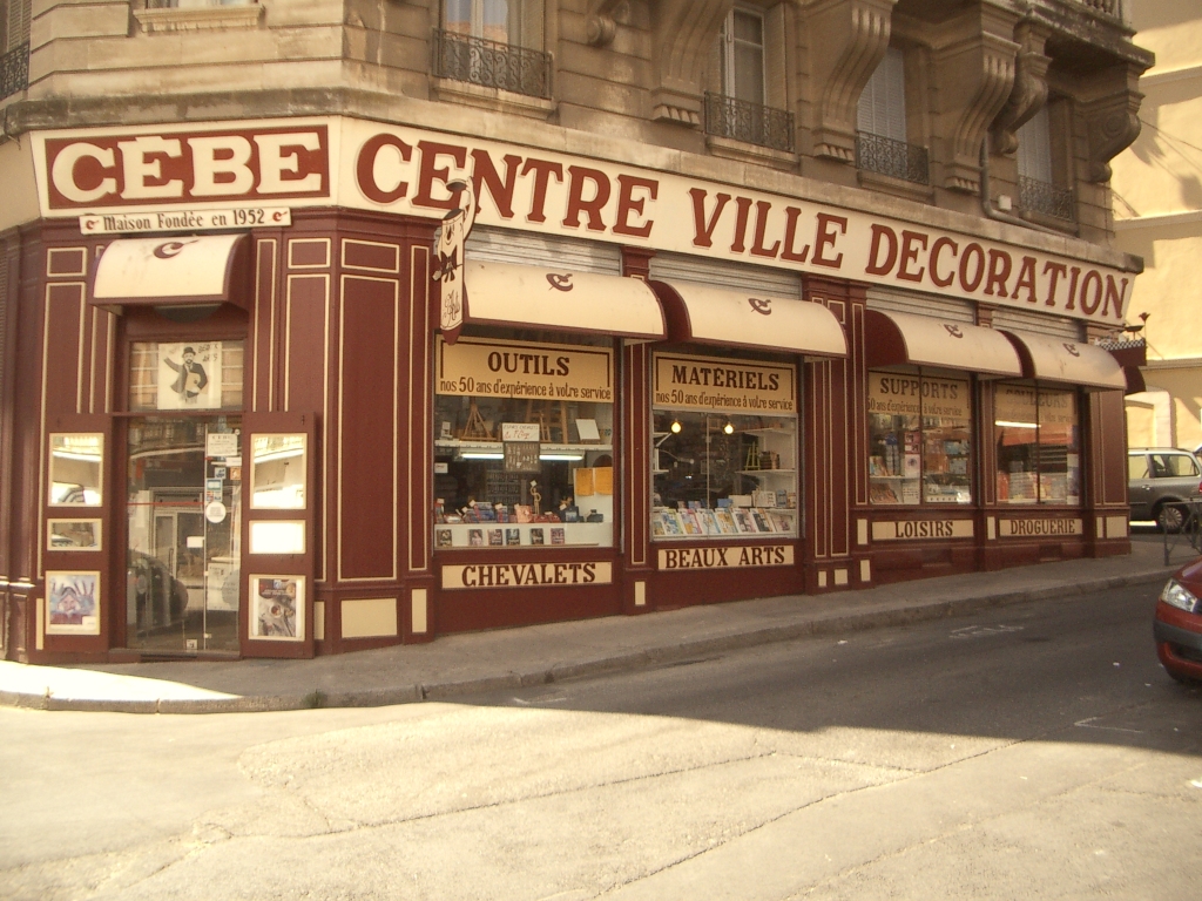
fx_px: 1215
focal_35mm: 35
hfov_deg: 52.6
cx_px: 601
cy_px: 450
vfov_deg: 40.7
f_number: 2.6
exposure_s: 1/640
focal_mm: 5.8
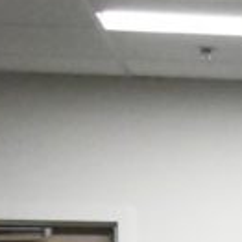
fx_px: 1898
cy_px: 457
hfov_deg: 6.2
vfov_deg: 7.1
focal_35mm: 240
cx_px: 920
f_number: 5
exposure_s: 1/1250
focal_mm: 24
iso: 20000
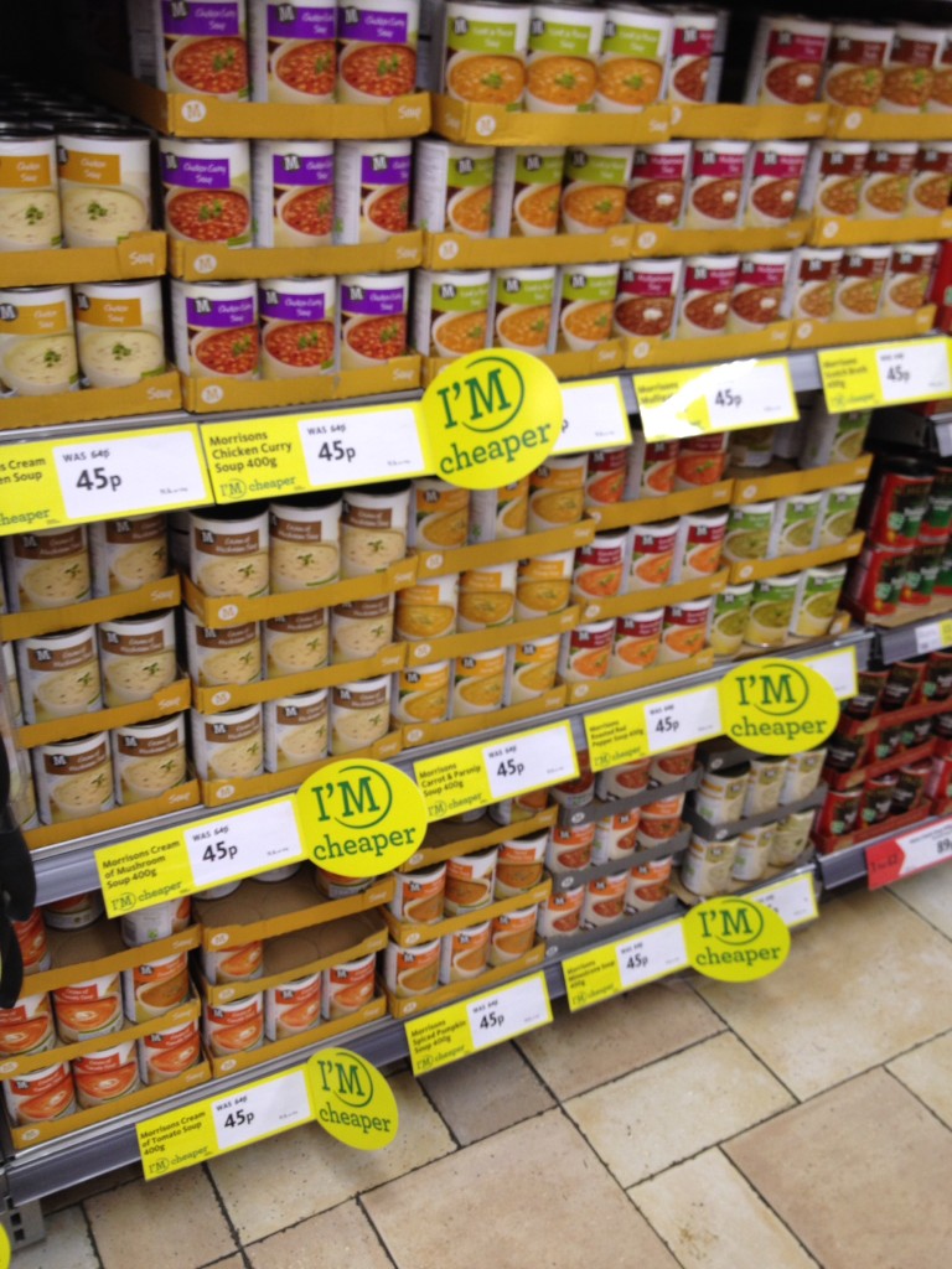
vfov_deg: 52.6
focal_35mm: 35
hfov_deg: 40.7
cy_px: 634
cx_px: 476
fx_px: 1283
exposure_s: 1/20
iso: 50
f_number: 2.4
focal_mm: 4.28
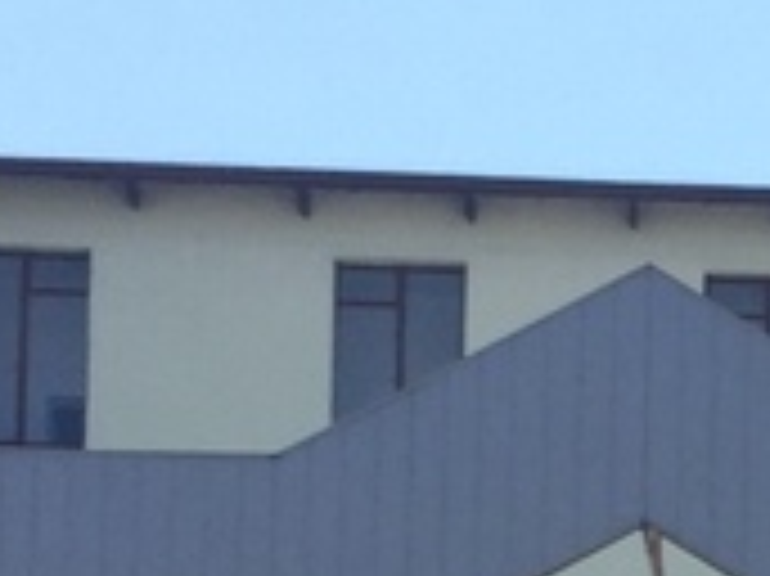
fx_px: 4535
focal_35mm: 204
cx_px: 1202
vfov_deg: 7.0
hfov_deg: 9.4
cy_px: 1210
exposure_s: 1/1130
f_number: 2.2
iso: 32
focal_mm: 4.15
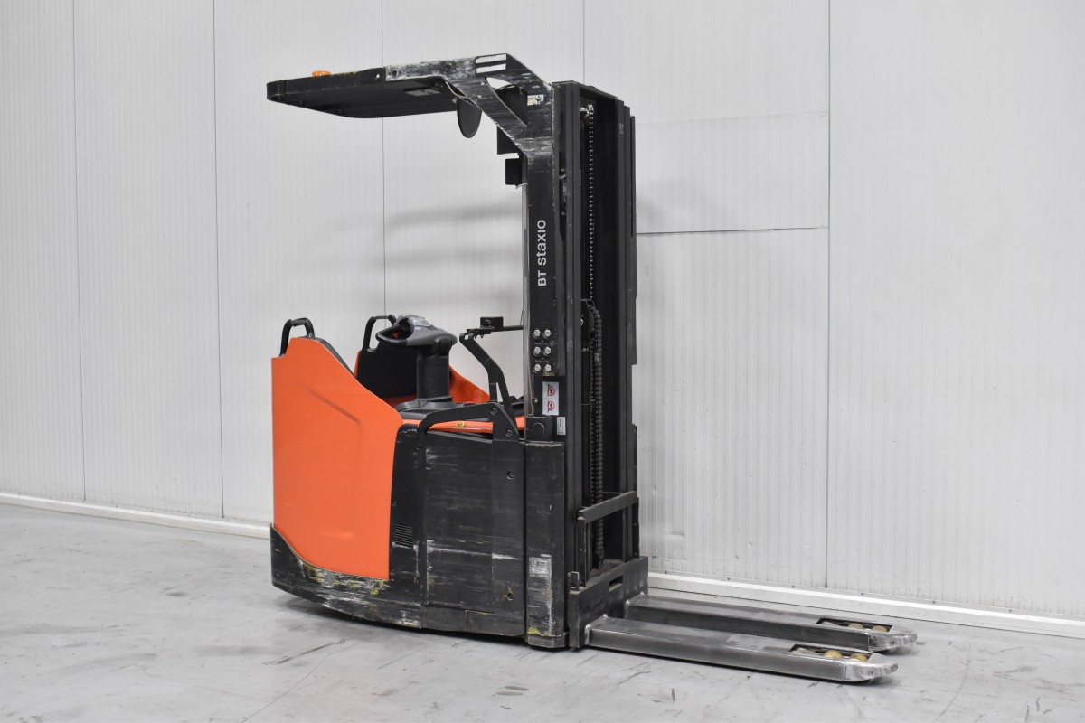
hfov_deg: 49.6
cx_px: 542
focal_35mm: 39
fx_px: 1175
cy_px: 362
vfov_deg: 34.2
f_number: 5.6
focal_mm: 26
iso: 1600
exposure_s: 1/50
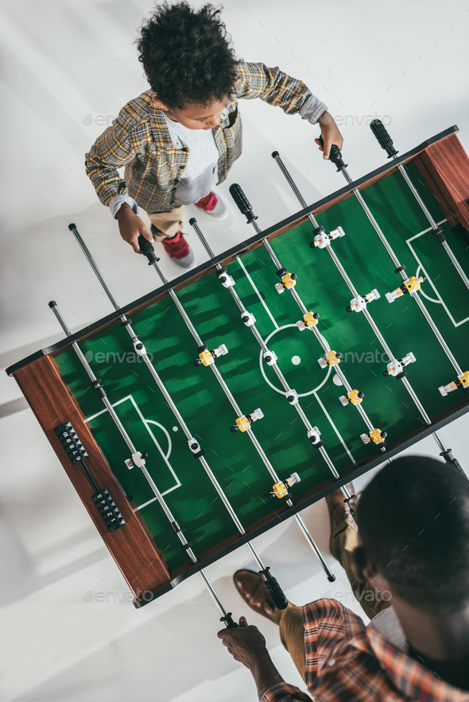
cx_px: 234
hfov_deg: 37.9
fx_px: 683
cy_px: 351
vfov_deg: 54.4
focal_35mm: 35
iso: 250
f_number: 2.5
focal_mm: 35
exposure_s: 1/250
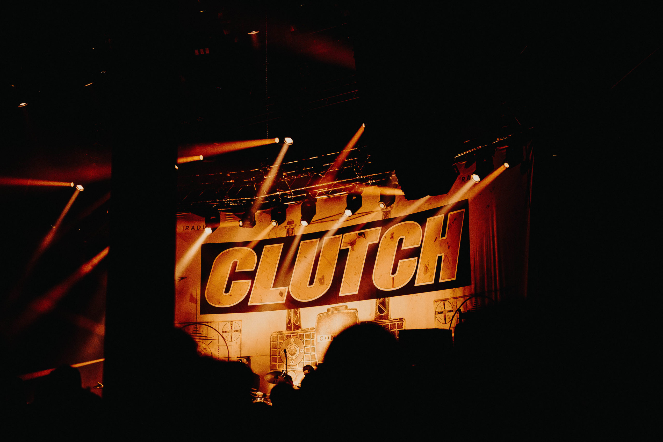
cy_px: 221
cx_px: 332
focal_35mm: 56
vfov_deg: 24.2
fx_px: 1032
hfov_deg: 35.6
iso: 800
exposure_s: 1/100
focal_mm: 56
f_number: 2.8
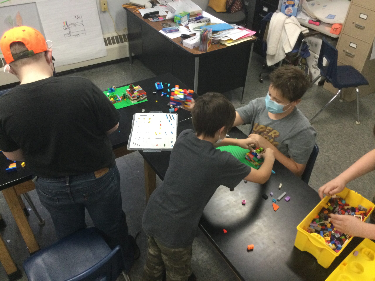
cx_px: 188
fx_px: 336
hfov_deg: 58.4
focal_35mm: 31
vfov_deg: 45.4
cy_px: 140
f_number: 2.4
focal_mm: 3.3
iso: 160
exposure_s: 1/30
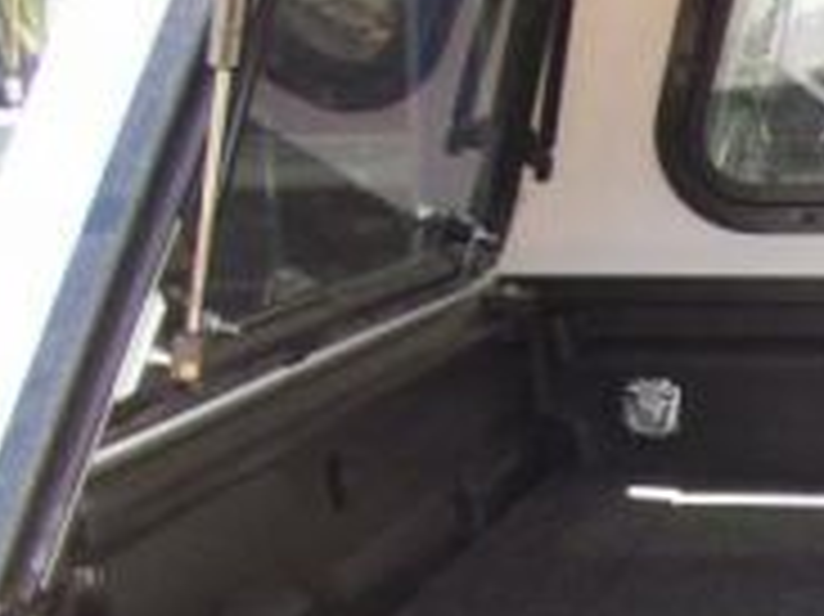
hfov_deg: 15.3
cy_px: 706
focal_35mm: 118
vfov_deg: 12.3
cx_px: 1265
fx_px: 2807
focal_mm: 6
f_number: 2.7
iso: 80
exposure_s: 1/63.8
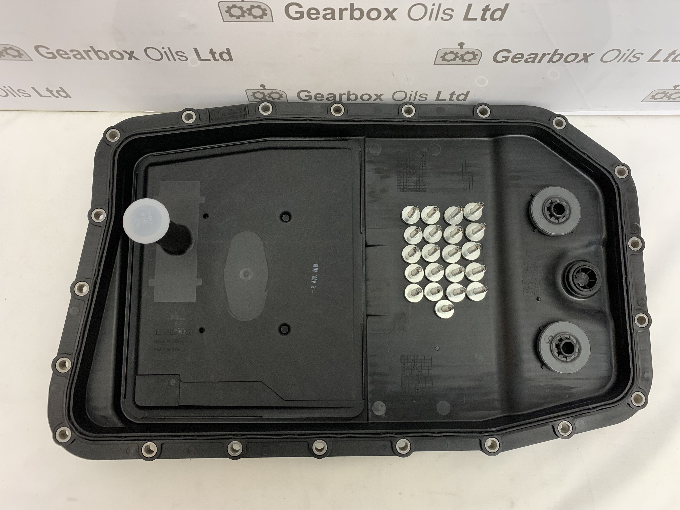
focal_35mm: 26
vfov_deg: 53.1
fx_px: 511
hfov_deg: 67.3
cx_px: 340
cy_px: 255
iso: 400
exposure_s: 1/25
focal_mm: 4.25
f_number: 1.8
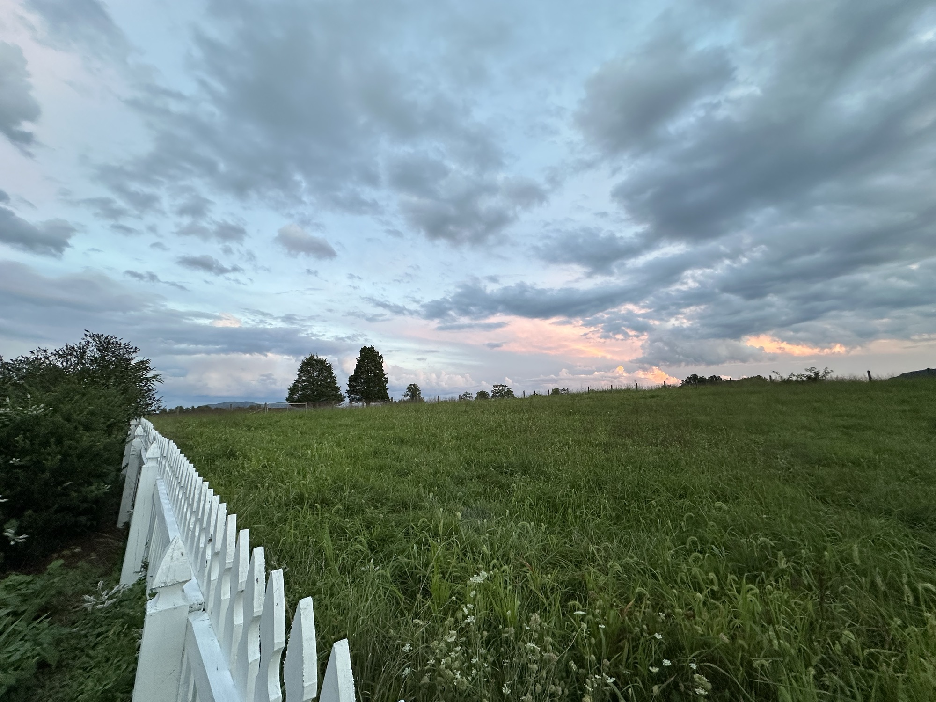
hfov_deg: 102.1
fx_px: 379
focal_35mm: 14
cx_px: 468
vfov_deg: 85.7
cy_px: 351
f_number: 2.2
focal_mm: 2.22
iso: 160
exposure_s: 1/99
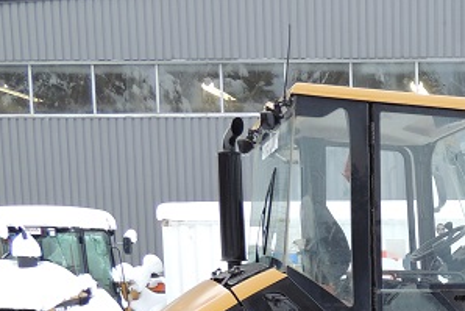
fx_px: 866
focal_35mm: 67
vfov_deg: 19.0
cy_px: 389
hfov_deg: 27.0
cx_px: 540
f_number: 3
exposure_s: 1/30
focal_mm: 4.3
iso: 110
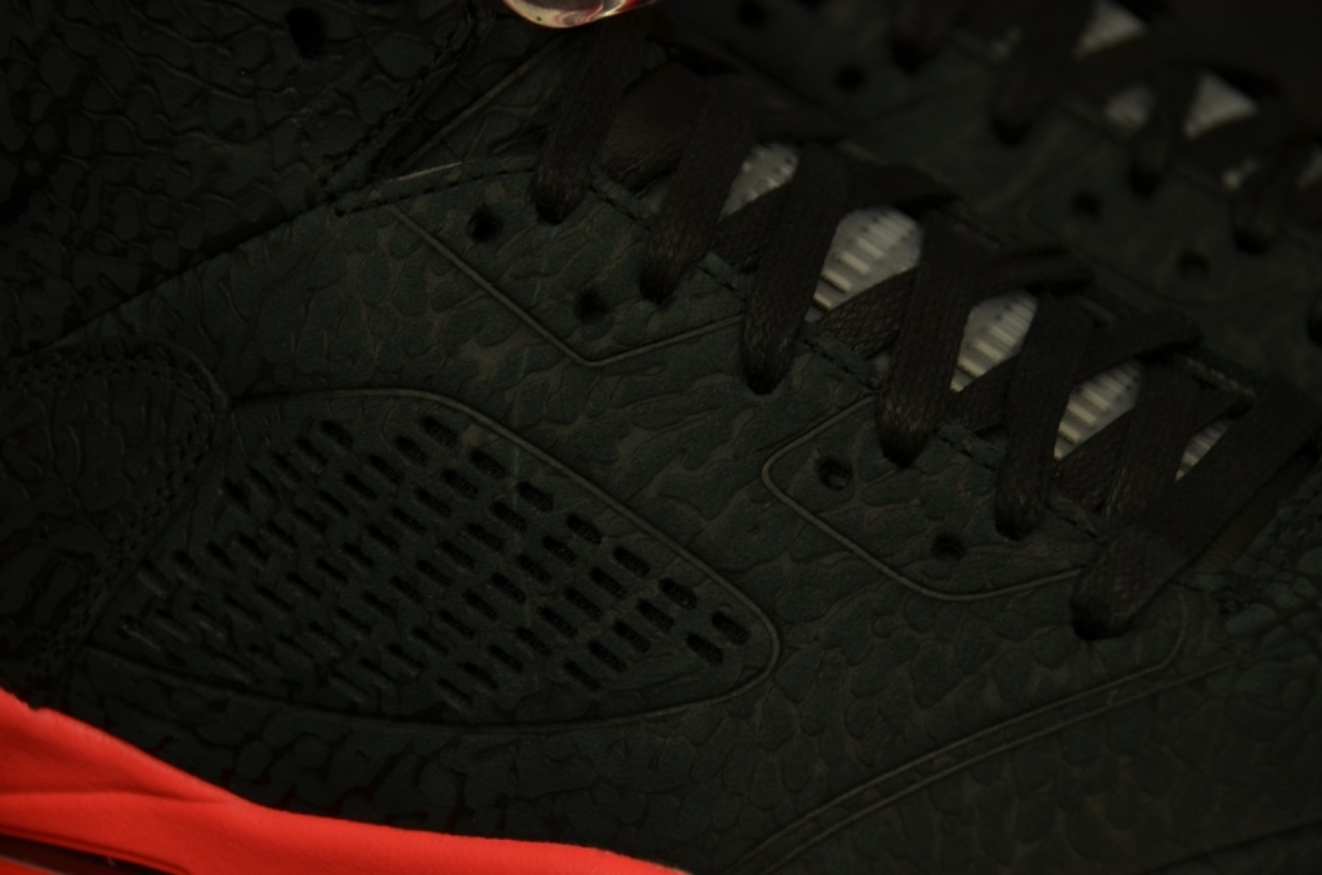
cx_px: 661
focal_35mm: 158
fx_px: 5771
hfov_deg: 13.1
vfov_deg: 8.7
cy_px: 438
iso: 400
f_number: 5.6
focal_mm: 105
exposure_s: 1/50
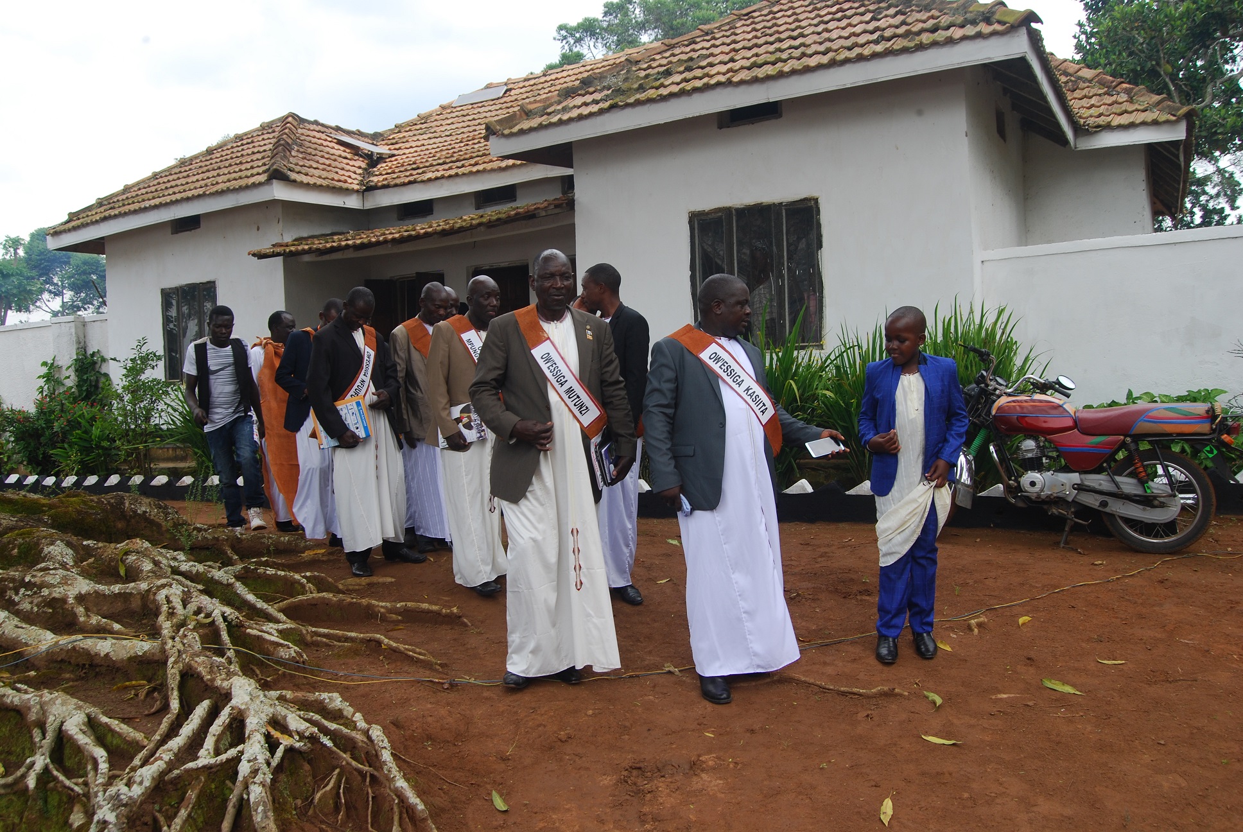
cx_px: 622
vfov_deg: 48.0
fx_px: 933
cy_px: 416
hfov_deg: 67.3
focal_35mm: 27
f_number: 5.6
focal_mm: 18
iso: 125
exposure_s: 1/125
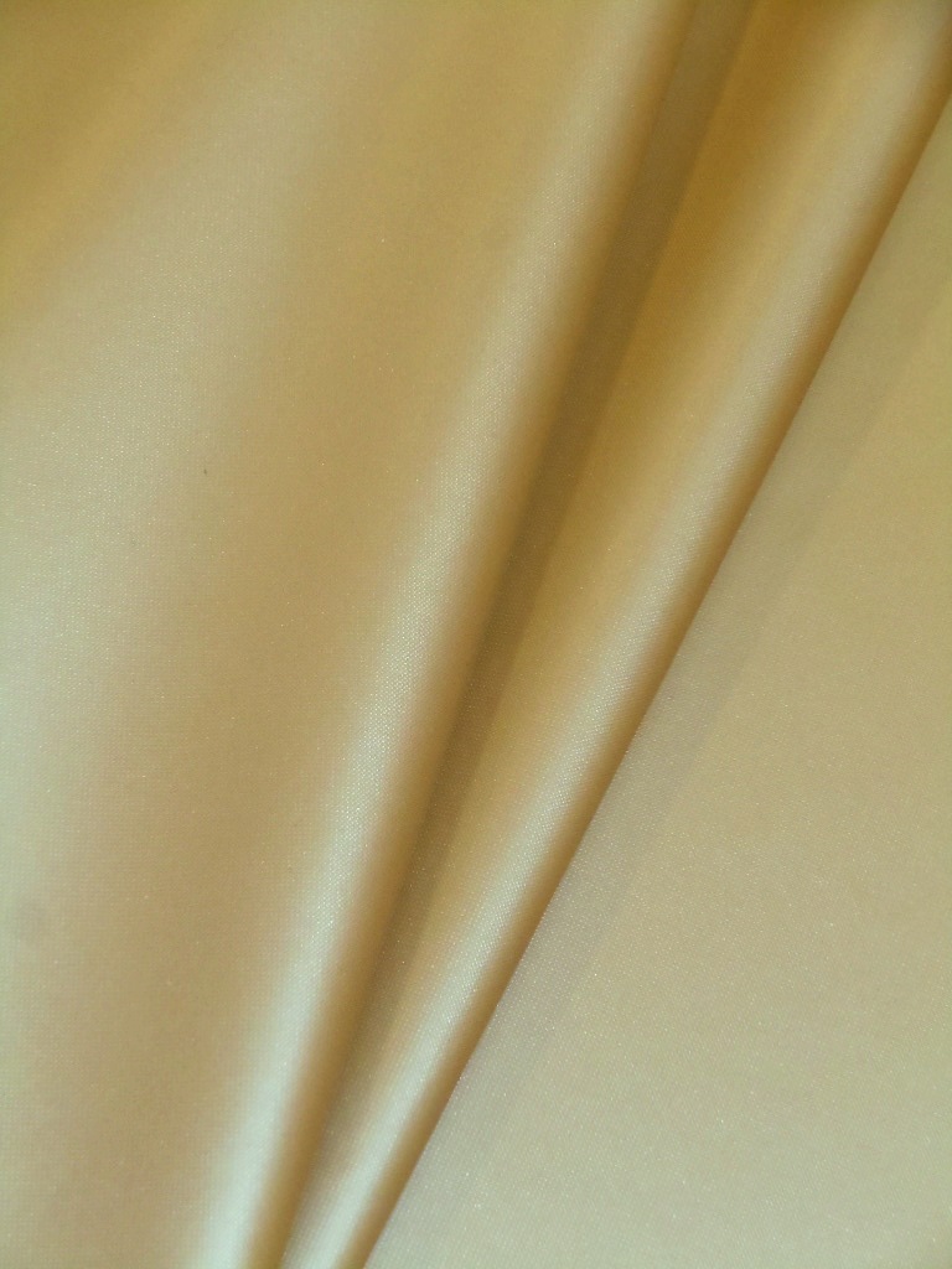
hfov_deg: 12.3
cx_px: 476
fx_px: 4400
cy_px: 634
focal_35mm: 120
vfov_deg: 16.4
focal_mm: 21.5
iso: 1000
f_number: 5.4
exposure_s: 1/160
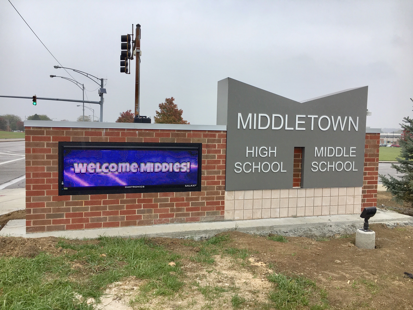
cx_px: 206
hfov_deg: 61.7
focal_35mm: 29
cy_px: 155
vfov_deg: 48.2
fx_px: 346
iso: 25
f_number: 2.2
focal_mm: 4.15
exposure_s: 1/527
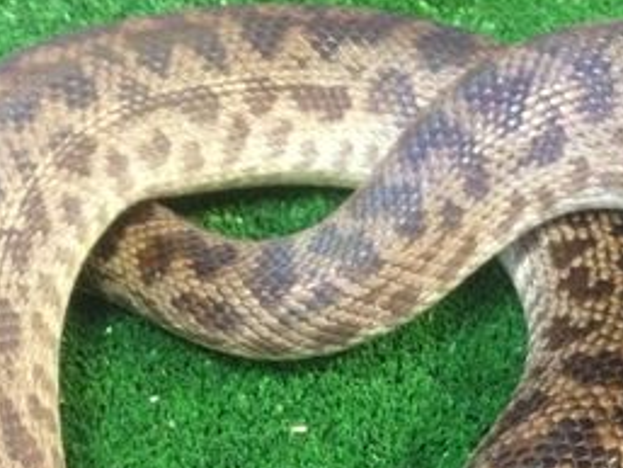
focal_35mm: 87
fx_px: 1567
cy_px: 500
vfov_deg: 16.5
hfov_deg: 22.5
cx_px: 301
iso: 640
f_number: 2.4
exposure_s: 1/15
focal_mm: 4.28
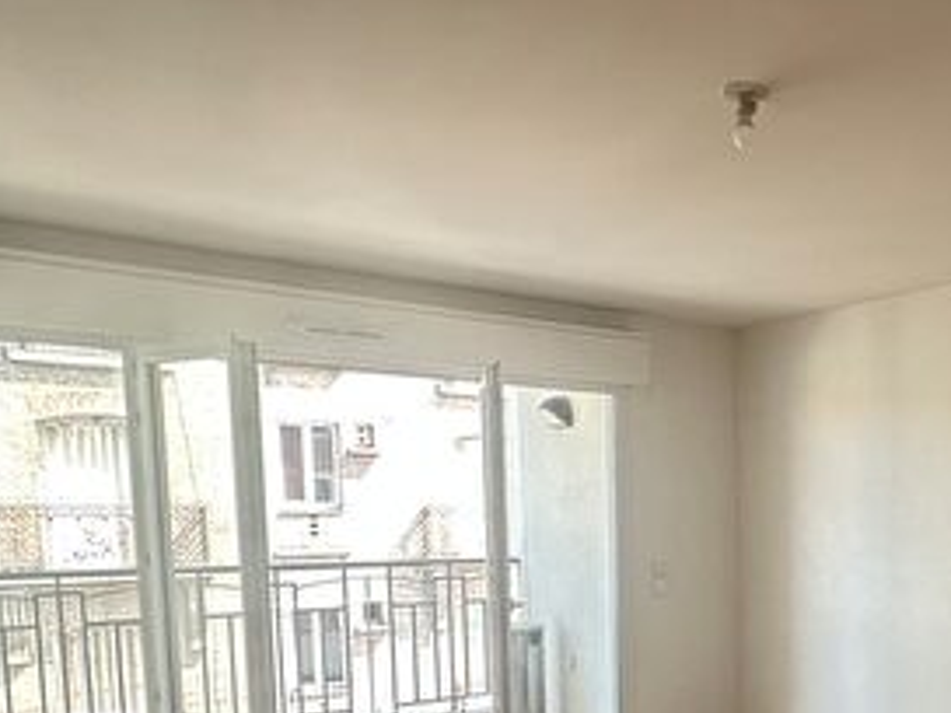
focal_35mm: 36
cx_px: 913
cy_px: 603
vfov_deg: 37.7
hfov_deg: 44.9
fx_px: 989
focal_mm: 2.22
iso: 160
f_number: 2.2
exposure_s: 1/99
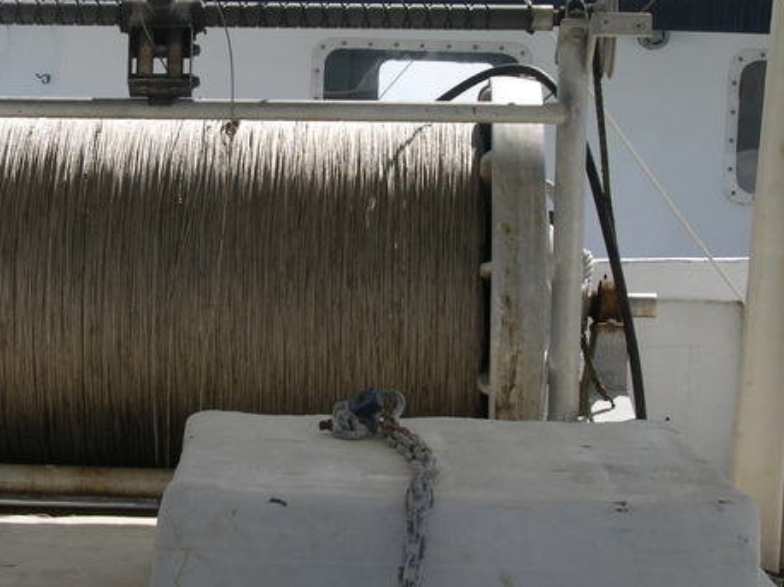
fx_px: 2762
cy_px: 200
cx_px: 169
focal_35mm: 122
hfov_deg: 16.1
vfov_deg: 12.1
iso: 50
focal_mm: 17.8
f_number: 6.6
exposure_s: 1/229
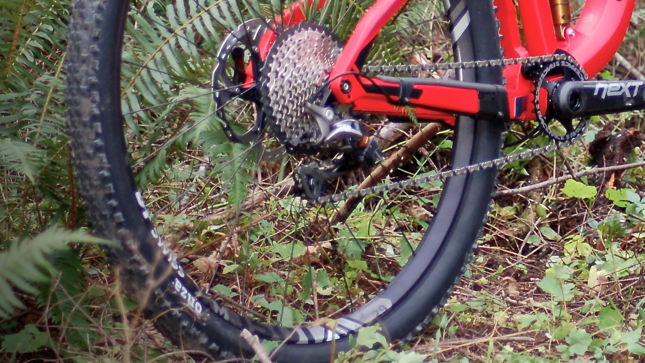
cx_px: 596
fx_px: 4722
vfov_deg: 4.4
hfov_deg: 7.8
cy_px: -64
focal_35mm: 276
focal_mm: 85
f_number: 4.2
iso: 640
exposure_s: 1/60
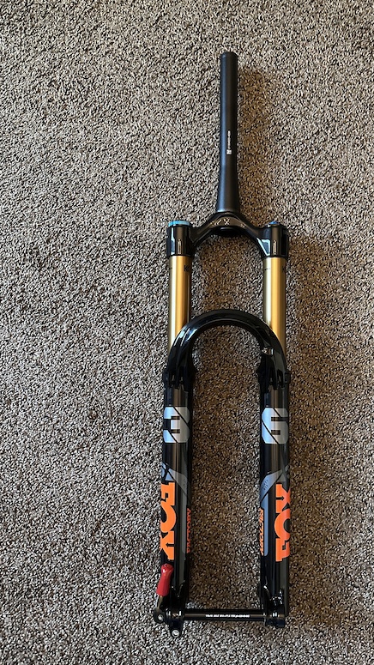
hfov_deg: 42.7
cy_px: 342
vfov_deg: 69.8
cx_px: 226
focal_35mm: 27
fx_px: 476
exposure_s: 1/30
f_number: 1.78
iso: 800
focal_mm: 6.86
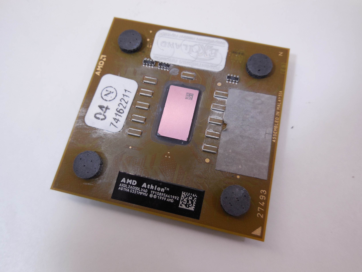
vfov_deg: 54.9
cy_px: 136
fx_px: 261
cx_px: 181
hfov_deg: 69.4
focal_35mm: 25
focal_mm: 4.5
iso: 125
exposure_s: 1/60
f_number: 3.1
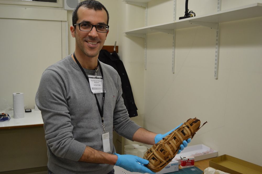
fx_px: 262
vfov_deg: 36.9
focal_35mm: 36
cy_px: 87
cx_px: 131
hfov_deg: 53.1
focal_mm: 24
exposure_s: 1/60
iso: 720
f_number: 4
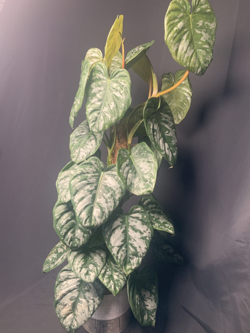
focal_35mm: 29
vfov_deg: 61.7
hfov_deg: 48.2
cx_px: 125
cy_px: 166
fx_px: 279
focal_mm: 3
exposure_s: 1/60
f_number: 1.8
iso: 200
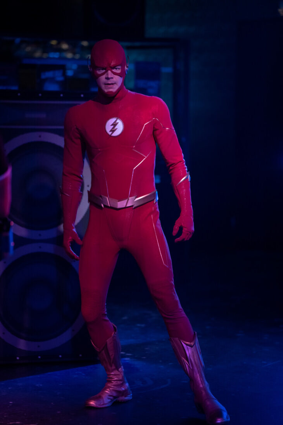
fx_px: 1816
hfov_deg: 8.9
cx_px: 142
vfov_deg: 13.3
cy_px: 212
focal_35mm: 154
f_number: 3.2
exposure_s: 1/250
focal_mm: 154
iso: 2500
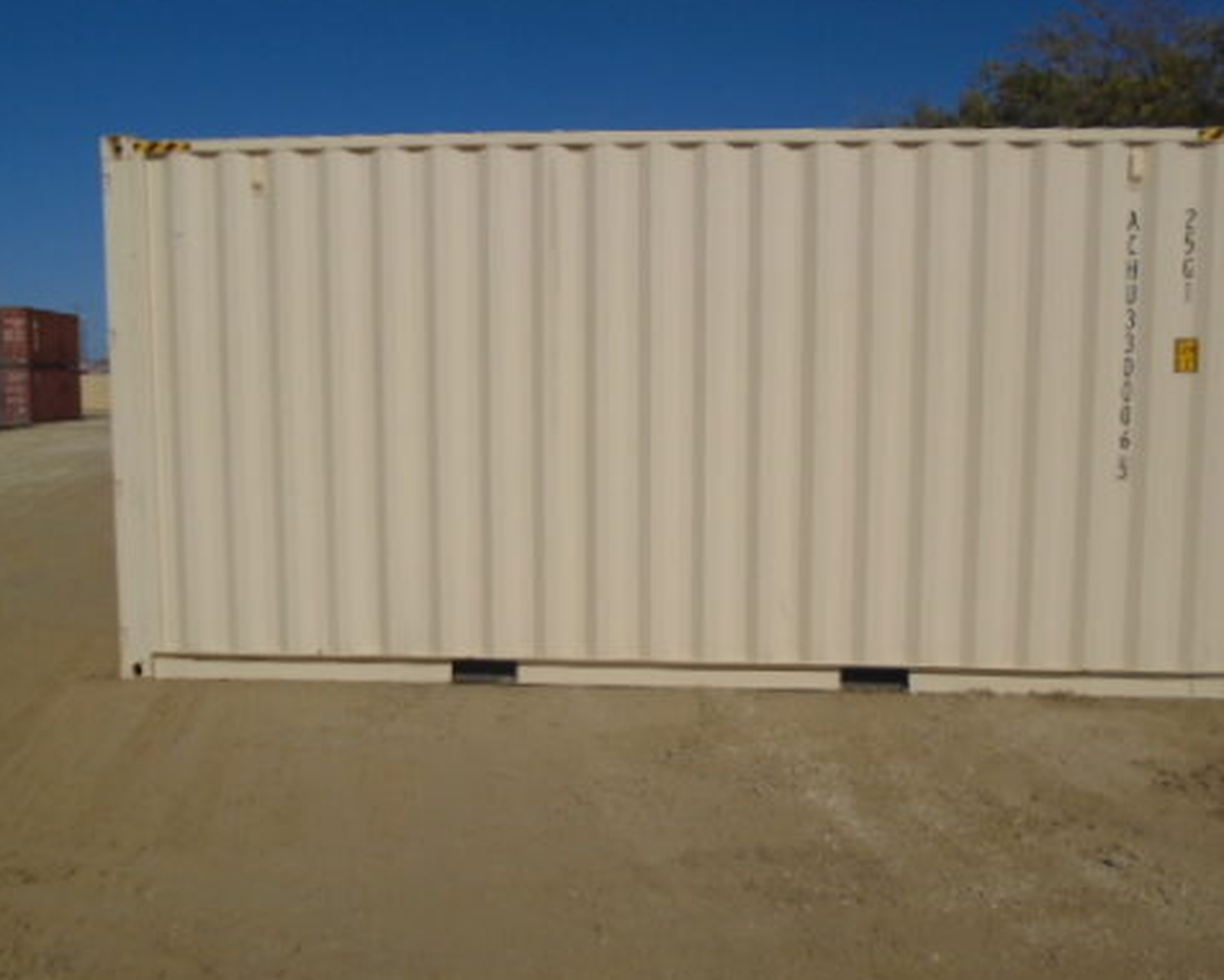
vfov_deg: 45.8
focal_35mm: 32
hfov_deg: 55.6
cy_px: 478
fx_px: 1159
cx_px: 640
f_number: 8
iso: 100
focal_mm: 4.6
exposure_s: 1/800
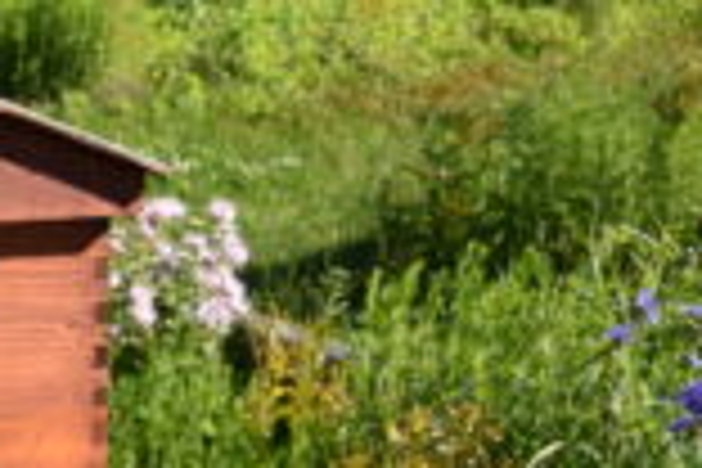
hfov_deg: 11.4
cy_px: 0
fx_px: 3159
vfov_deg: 8.4
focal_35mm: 162
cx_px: -720
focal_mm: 22
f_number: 6.3
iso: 640
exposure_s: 1/4000
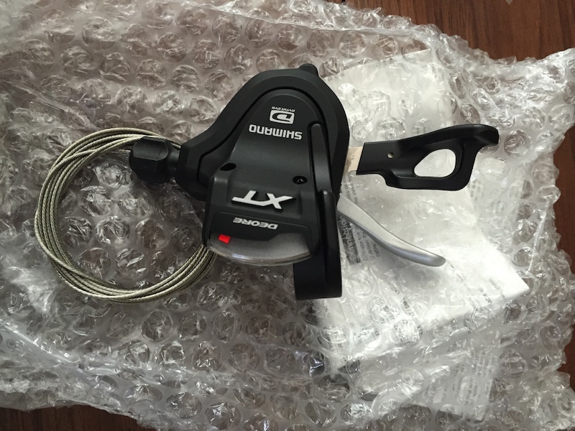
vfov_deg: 48.2
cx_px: 288
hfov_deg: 61.7
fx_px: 482
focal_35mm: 29
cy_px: 216
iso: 200
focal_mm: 4.15
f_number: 2.2
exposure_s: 1/30
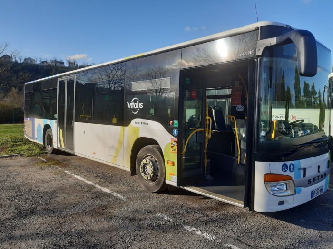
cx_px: 166
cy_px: 124
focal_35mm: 26
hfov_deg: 67.3
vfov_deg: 53.1
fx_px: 250
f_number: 1.7
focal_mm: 3.92
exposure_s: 1/1250
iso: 40
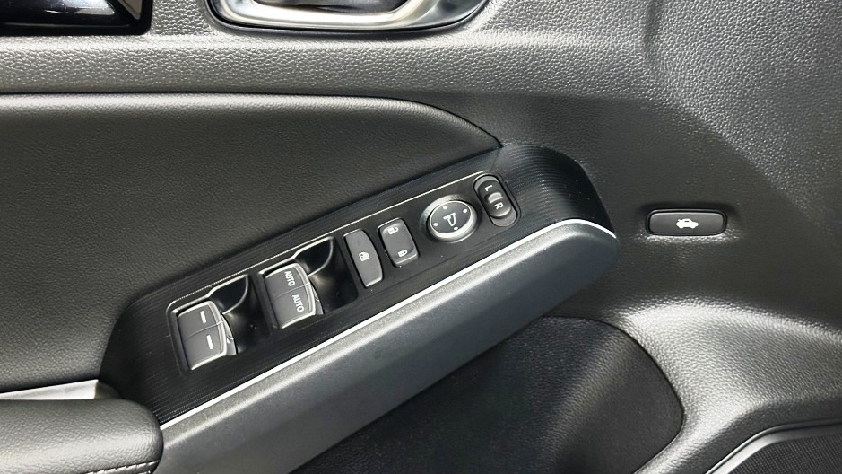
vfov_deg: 21.0
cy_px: 142
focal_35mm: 57
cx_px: 411
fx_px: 1273
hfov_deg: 36.6
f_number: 1.78
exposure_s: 1/30
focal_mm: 6.86
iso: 640
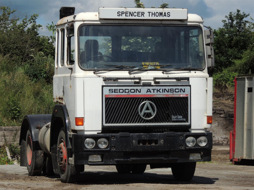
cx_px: 127
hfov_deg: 12.7
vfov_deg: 9.6
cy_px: 95
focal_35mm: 155
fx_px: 1137
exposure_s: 1/1000
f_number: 4.4
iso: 100
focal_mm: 27.6
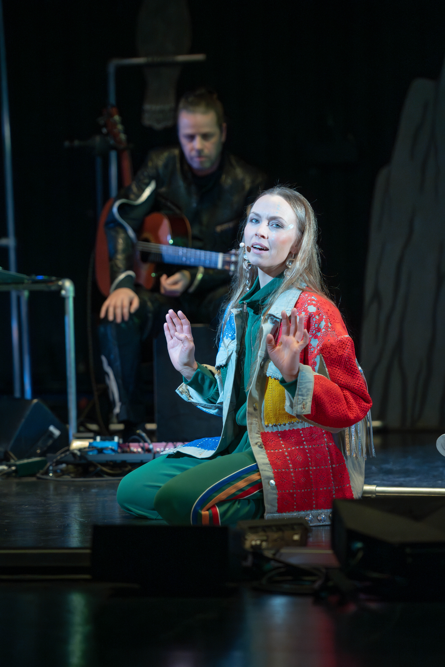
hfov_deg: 9.1
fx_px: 2781
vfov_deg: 13.7
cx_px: 222
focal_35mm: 150
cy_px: 334
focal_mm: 150
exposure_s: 1/320
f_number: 2.8
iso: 1600
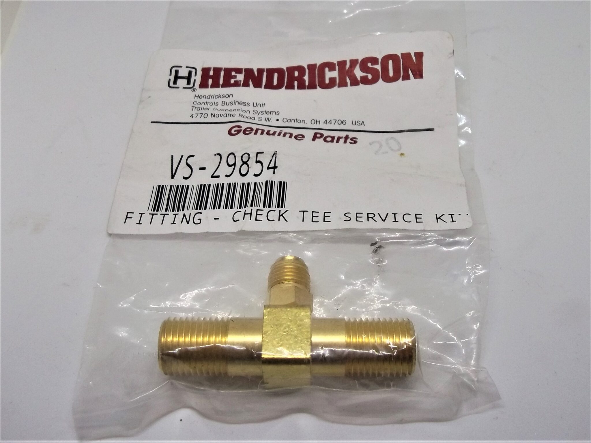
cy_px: 222
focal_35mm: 32
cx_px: 296
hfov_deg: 56.8
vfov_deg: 44.2
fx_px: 546
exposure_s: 1/160
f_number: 2.9
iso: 80
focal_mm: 5.7
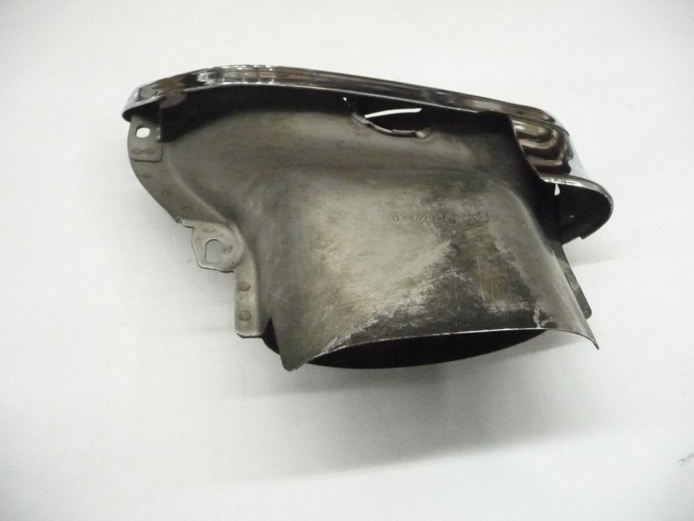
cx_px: 347
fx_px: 561
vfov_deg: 49.7
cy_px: 260
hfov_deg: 63.4
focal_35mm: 28
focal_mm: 4.7
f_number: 3.3
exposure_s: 1/200
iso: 1600
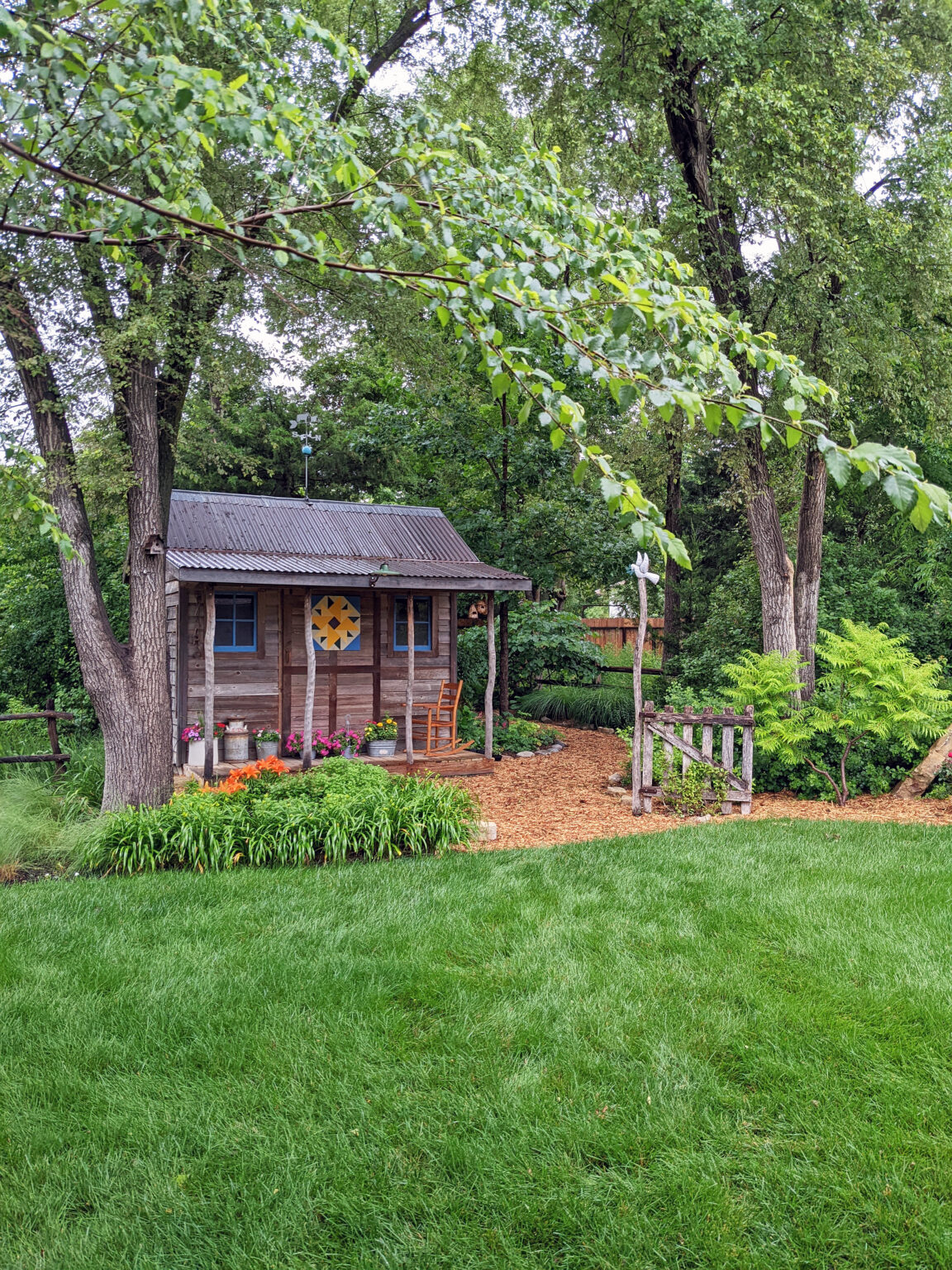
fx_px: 990
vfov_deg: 65.3
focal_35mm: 27
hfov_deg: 51.4
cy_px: 635
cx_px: 476
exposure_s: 1/126
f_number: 1.73
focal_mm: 4.38
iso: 45
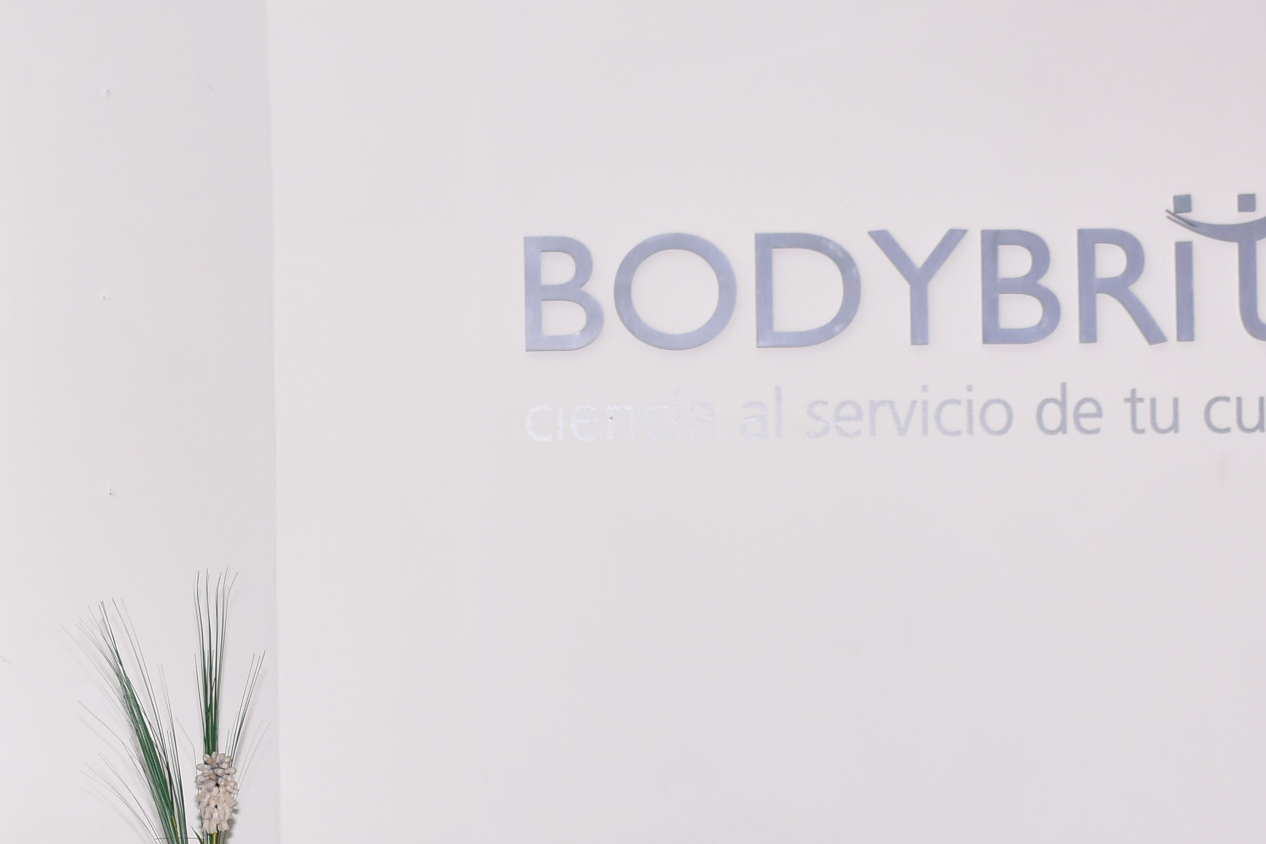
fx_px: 3632
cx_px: 289
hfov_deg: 19.6
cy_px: 832
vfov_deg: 13.1
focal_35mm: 103
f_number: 4.8
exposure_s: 1/125
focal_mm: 27
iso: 250
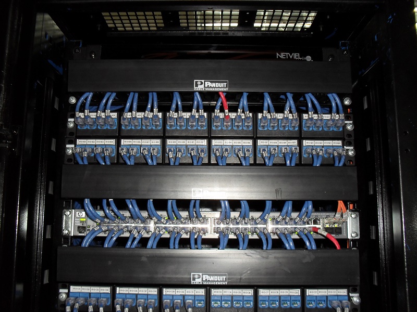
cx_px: 208
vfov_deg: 40.7
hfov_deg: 52.6
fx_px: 422
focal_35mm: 35
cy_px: 156
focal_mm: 6.3
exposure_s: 1/45
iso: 200
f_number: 3.2
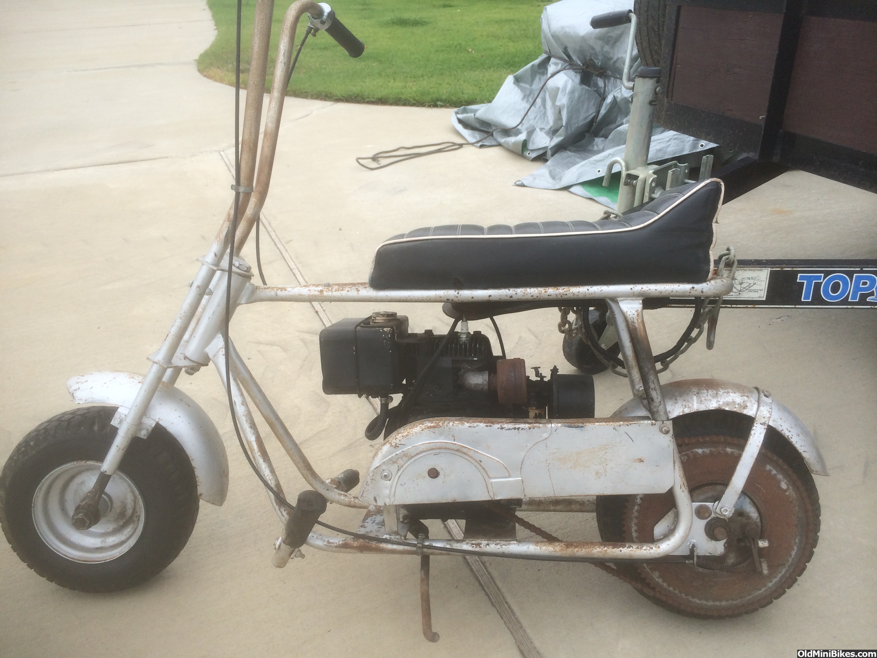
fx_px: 760
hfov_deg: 60.0
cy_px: 329
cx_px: 438
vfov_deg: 46.8
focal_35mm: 30
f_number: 2.2
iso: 32
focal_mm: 4.12
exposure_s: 1/774
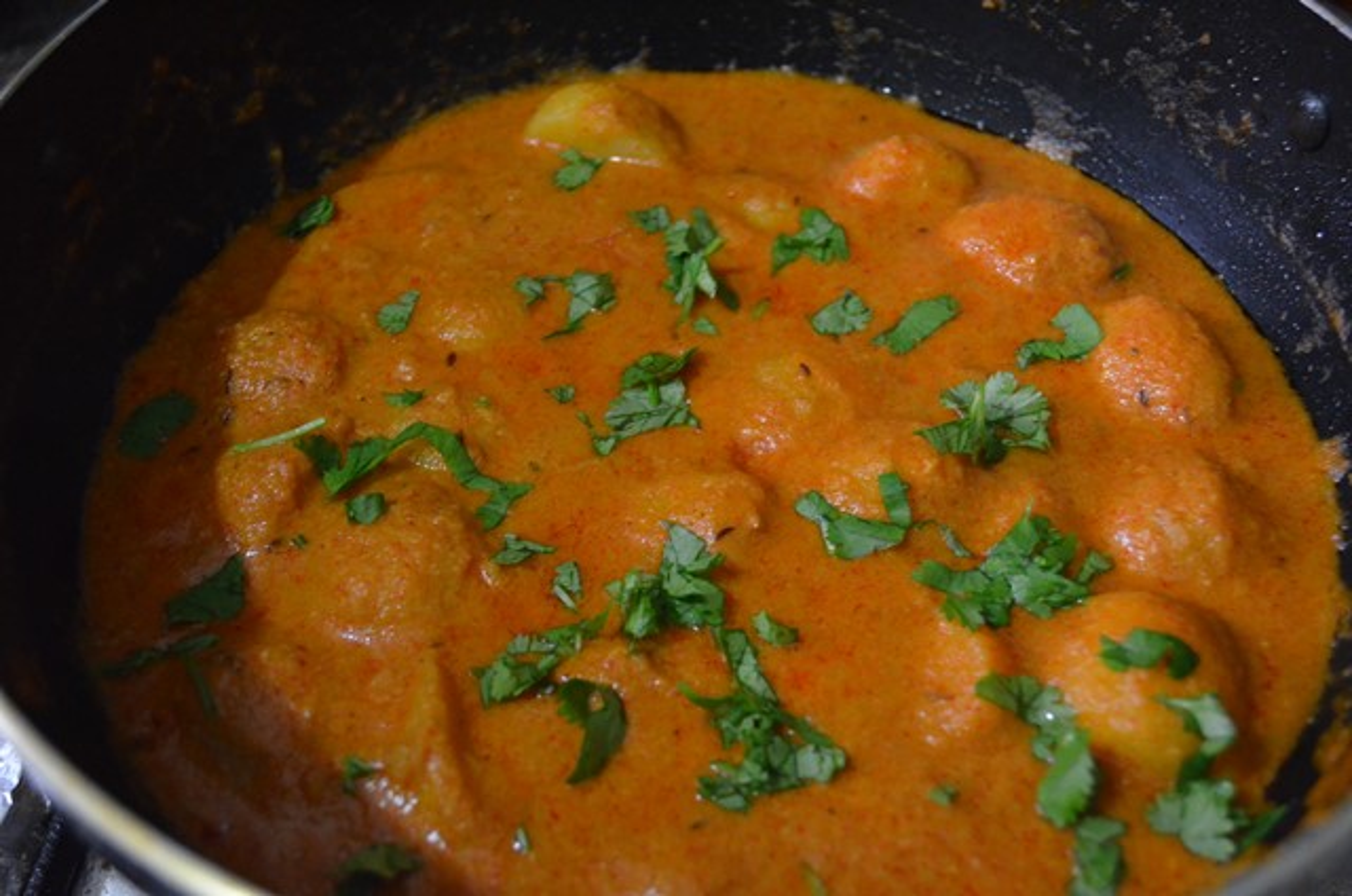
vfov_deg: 31.8
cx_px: 676
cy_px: 448
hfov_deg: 46.5
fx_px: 1574
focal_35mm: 42
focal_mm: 28
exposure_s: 1/25
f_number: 4.5
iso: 3200
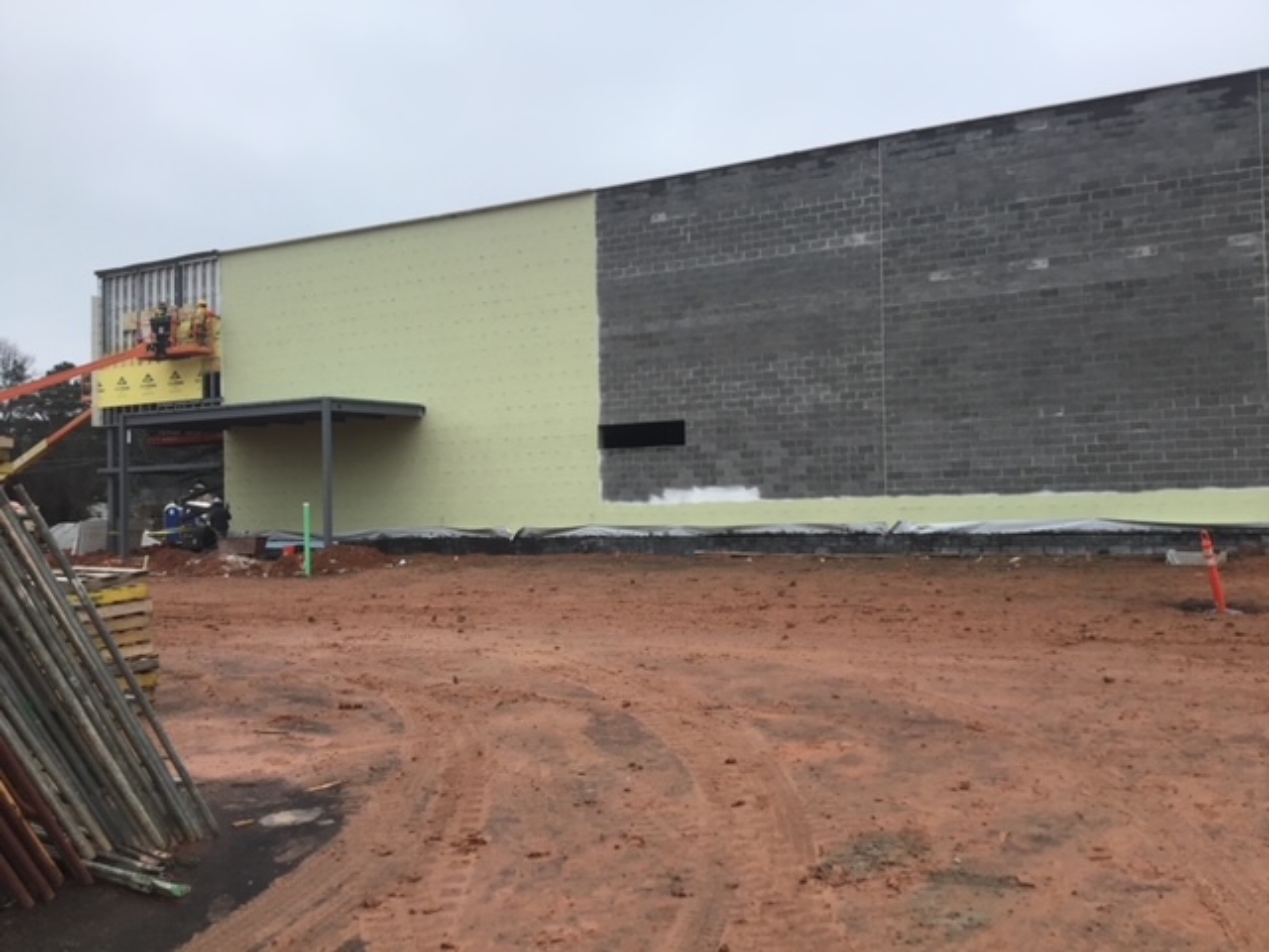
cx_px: 634
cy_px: 476
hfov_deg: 58.4
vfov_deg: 45.4
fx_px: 1136
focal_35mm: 31
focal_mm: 3.3
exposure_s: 1/436
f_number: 2.4
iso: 25
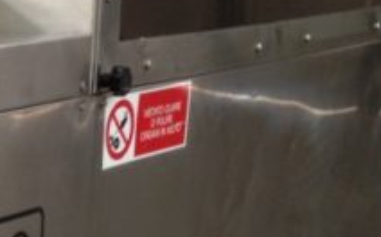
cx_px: -295
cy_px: 140
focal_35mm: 140
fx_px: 1452
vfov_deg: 9.3
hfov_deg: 13.5
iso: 80
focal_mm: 4.28
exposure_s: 1/20
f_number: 2.4
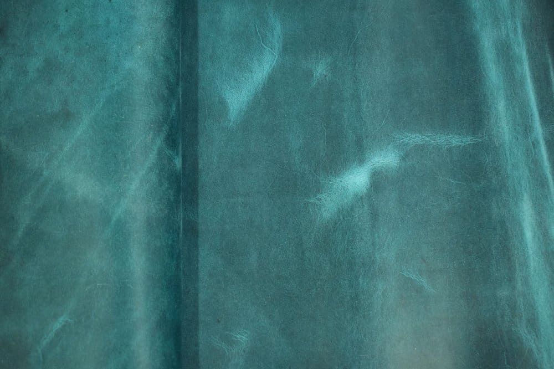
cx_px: 277
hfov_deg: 37.9
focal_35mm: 52
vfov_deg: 25.7
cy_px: 184
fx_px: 808
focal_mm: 35
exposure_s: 1/60
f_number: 5.6
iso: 1600
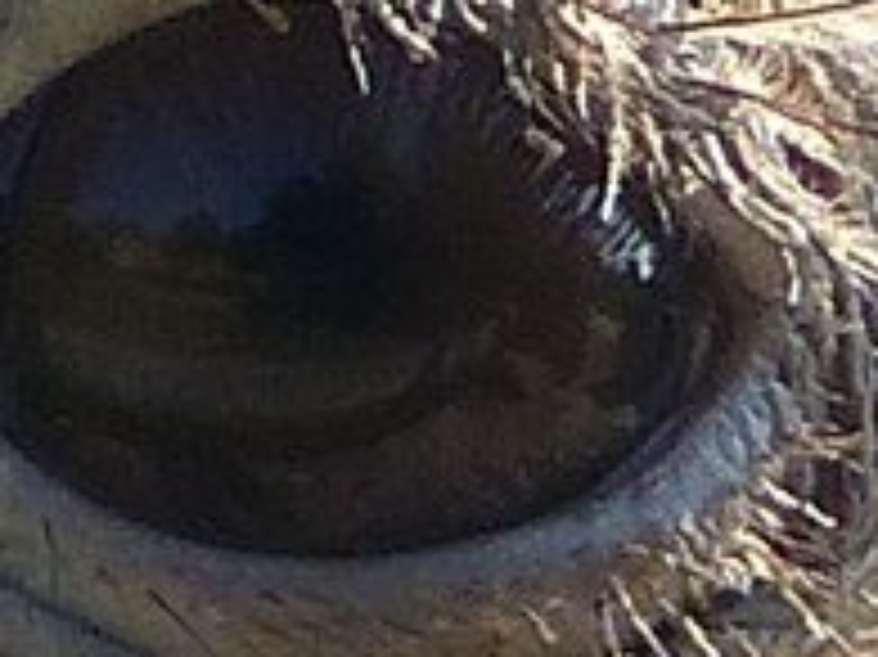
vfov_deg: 0.2
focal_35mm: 8849
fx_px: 224308
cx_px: -792
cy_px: 1395
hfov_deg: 0.2
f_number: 4
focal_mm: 108
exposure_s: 1/320
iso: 100
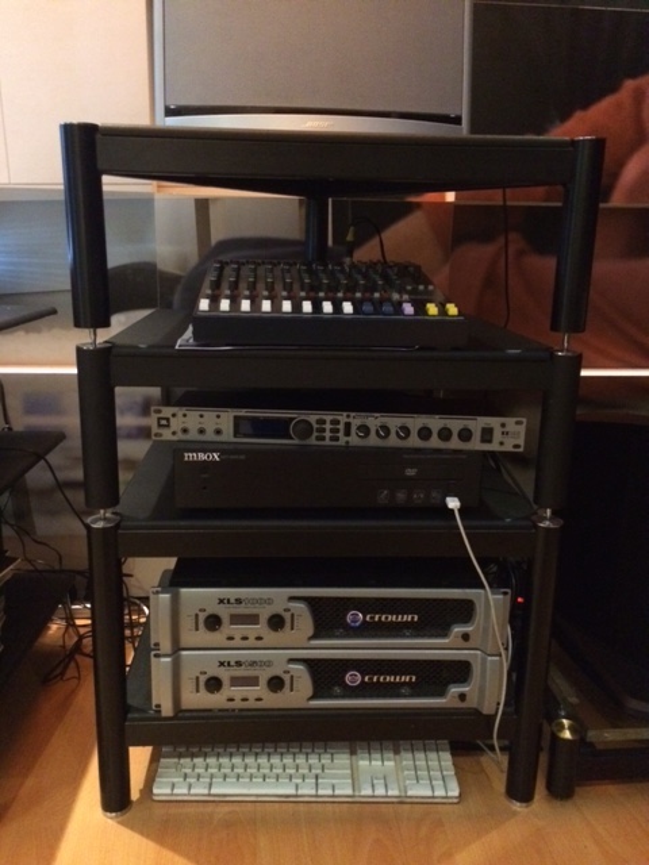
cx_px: 324
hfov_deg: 48.2
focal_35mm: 29
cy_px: 432
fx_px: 725
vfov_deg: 61.7
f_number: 2.2
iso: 640
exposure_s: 1/15
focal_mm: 4.15
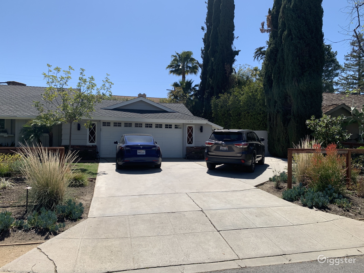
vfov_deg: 53.1
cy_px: 136
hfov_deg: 67.3
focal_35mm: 26
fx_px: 273
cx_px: 182
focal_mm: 4.25
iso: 25
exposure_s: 1/2833
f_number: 1.8
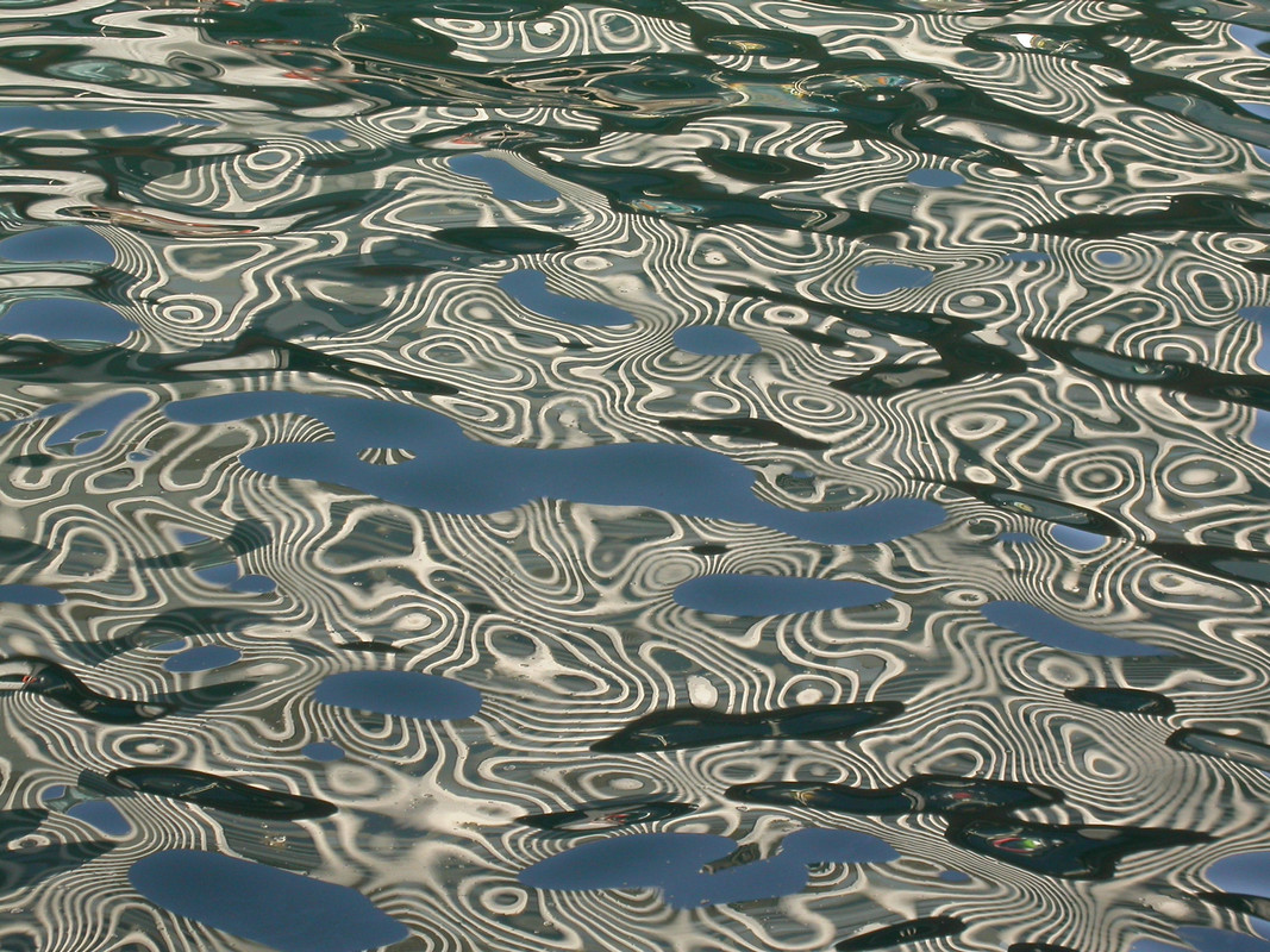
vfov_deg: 9.6
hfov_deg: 12.8
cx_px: 635
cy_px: 476
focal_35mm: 154
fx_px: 5649
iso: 100
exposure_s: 1/125
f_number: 5.1
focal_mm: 32
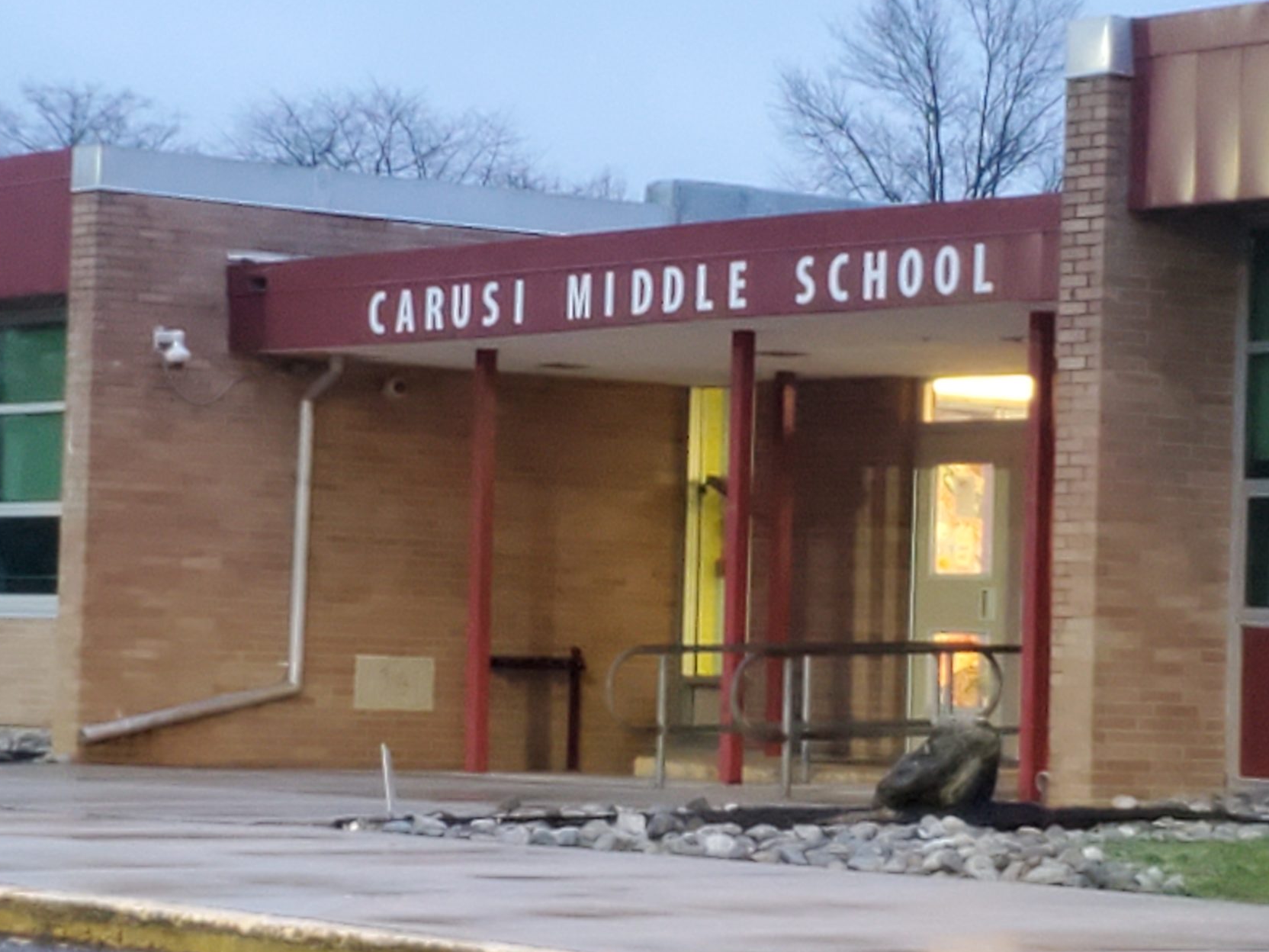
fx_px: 1173
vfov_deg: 44.2
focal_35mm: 32
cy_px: 456
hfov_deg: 56.7
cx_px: 684
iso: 640
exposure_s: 1/50
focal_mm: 4.3
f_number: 1.5
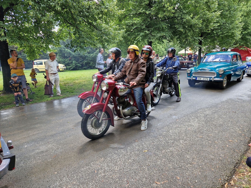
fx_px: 167
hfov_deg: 73.9
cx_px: 126
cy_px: 94
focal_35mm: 23
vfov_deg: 58.9
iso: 50
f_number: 1.8
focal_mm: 5.4
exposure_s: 1/180
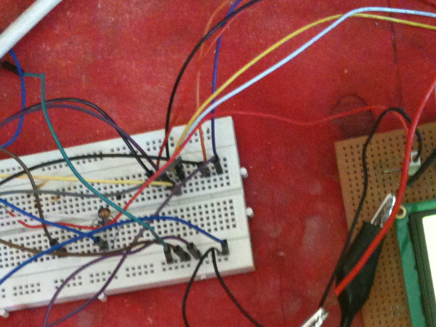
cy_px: 304
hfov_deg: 26.6
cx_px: 185
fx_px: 920
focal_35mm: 73
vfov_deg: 19.7
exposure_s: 1/15
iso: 320
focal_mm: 3.85
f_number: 2.8
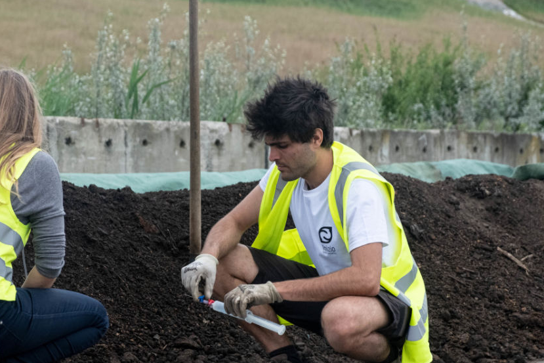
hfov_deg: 17.0
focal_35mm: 120
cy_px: 235
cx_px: 202
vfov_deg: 11.4
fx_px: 1814
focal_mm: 55
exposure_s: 1/2000
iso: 800
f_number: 4
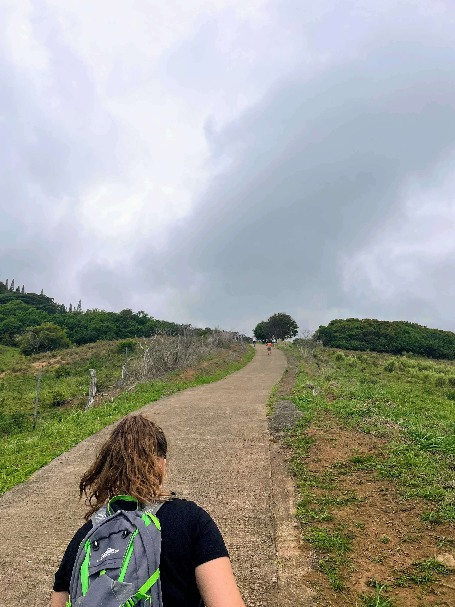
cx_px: 228
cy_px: 304
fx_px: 456
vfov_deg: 67.3
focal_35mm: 26
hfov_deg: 53.1
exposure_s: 1/5051
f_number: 1.6
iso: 32
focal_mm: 4.2
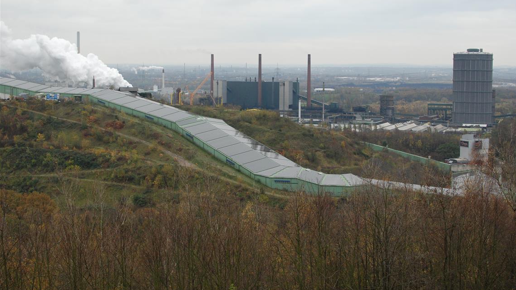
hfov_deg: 37.5
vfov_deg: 21.6
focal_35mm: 56
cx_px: 260
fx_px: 760
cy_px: 127
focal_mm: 35
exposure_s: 1/800
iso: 640
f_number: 5
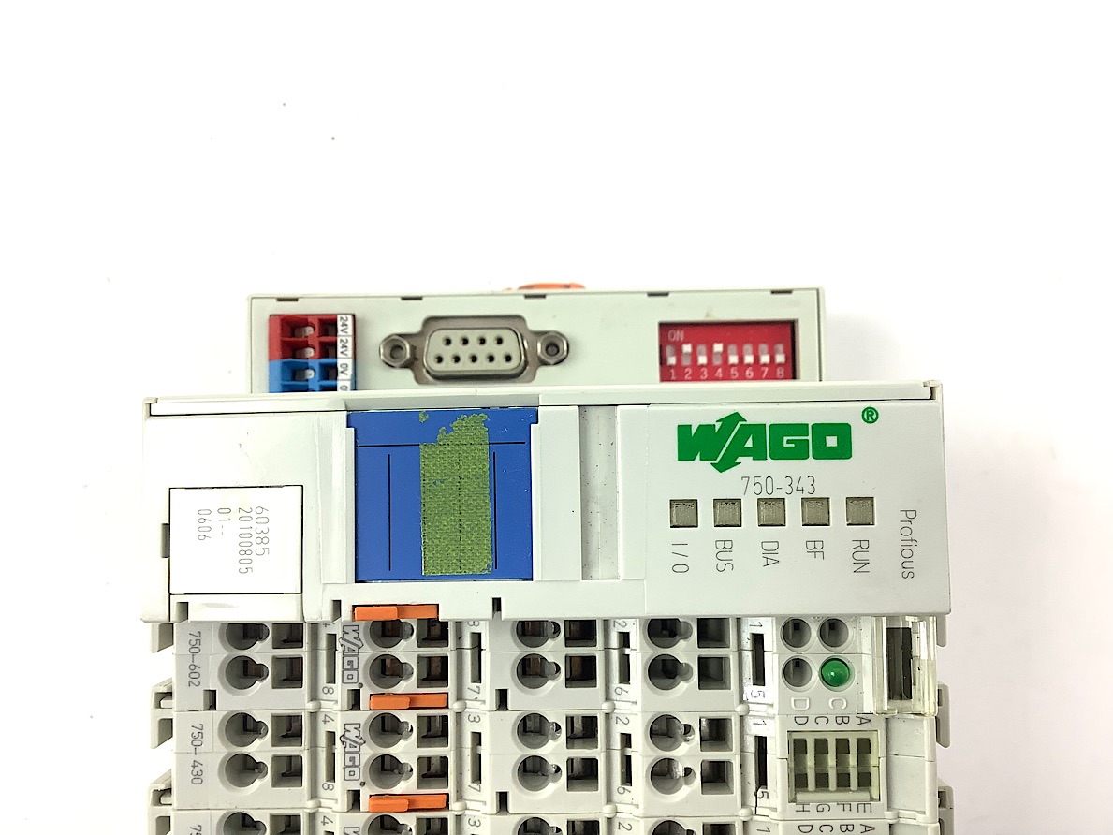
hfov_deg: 58.3
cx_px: 556
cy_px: 418
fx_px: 997
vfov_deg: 45.4
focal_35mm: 31
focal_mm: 3.3
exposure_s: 1/50
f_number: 2.4
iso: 80
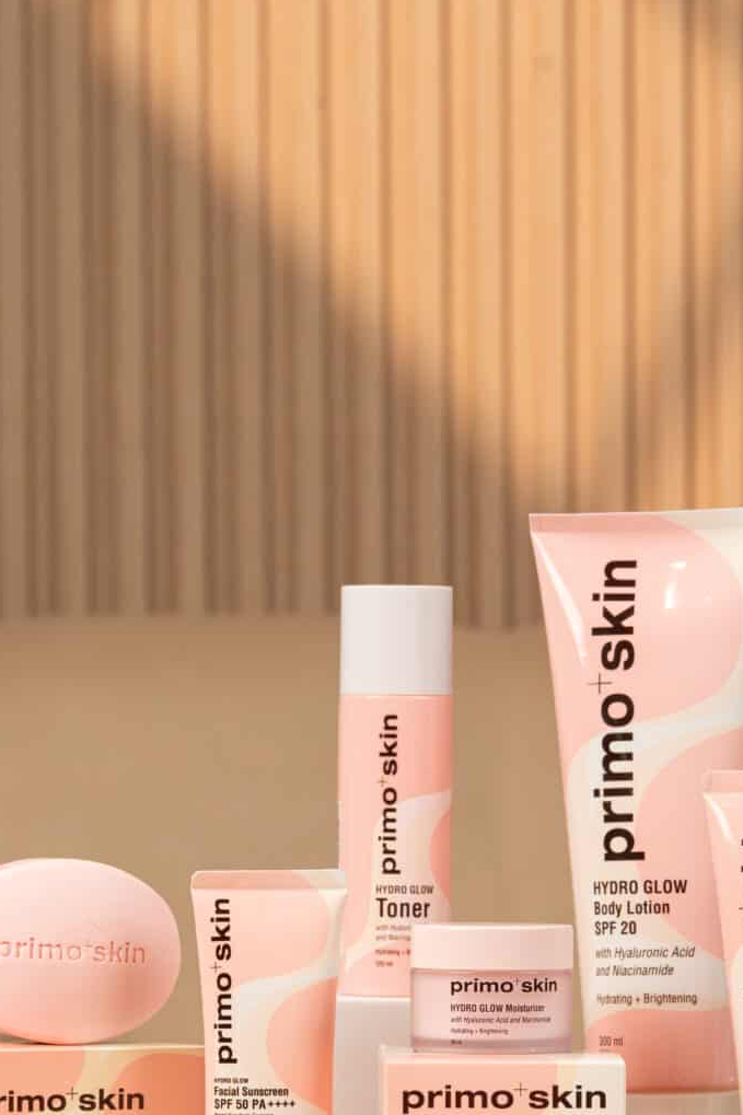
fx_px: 5636
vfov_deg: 11.2
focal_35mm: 182
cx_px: 406
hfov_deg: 7.5
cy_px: 980
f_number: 8
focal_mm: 103
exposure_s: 1/250
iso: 4000
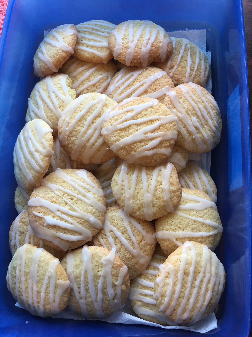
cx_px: 126
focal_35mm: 29
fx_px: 281
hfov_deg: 48.2
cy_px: 168
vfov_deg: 61.7
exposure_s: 1/33
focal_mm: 4.2
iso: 25
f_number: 2.2
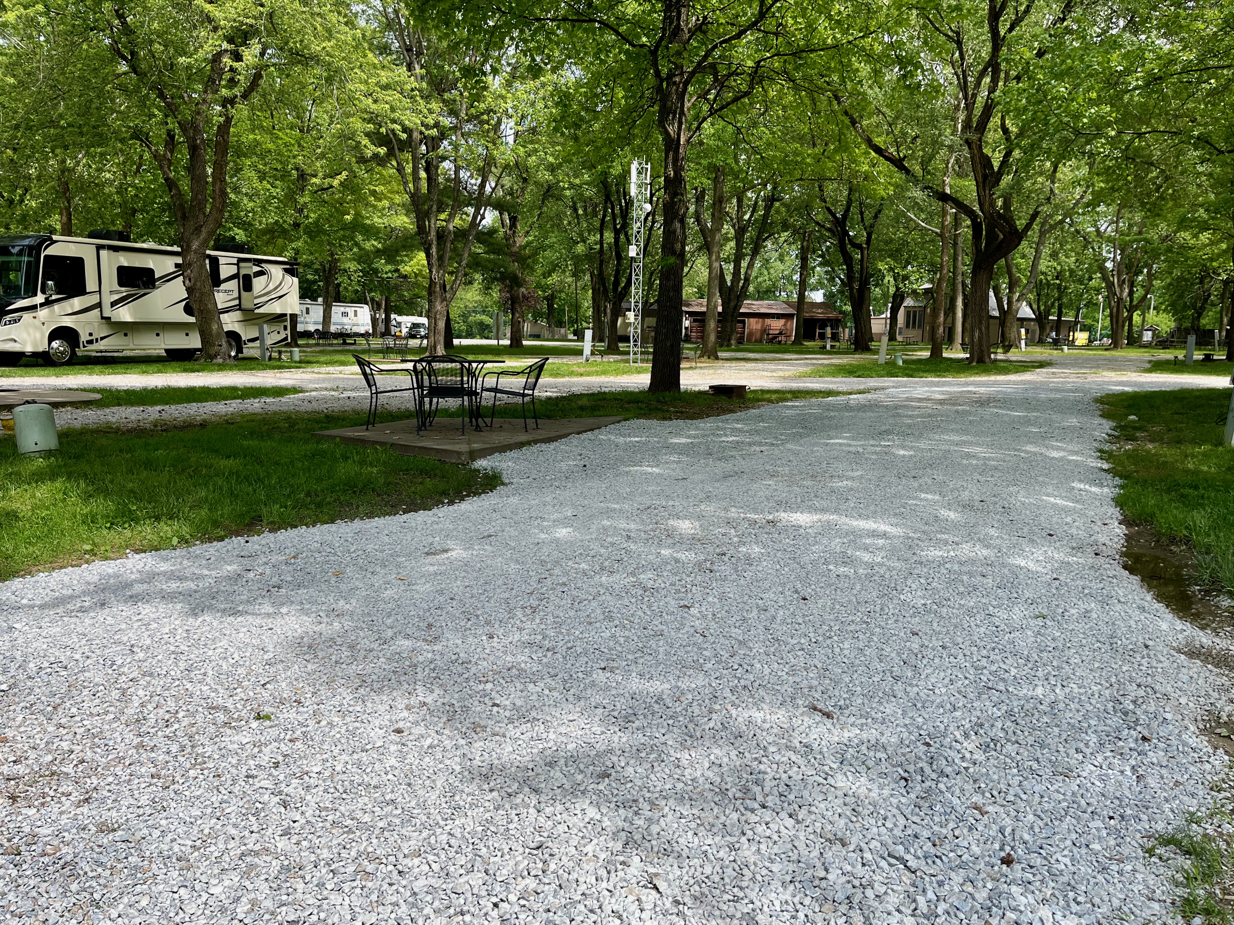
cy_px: 462
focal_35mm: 26
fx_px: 927
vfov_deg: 53.1
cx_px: 617
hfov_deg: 67.3
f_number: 1.6
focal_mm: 5.1
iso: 50
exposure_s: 1/2222
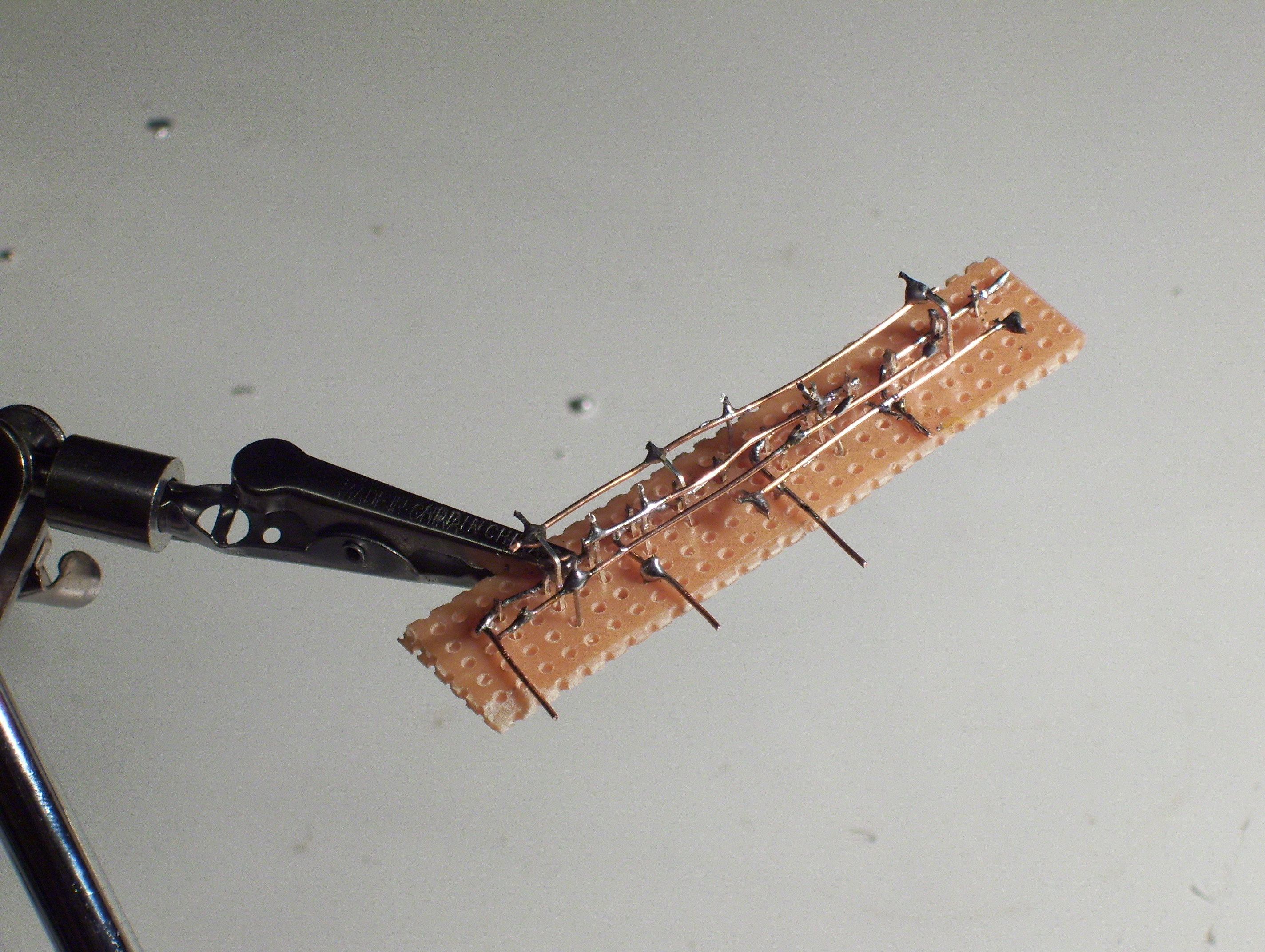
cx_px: 632
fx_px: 3952
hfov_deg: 18.2
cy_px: 476
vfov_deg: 13.7
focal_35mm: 108
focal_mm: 18
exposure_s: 1/20
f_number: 4.6
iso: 160
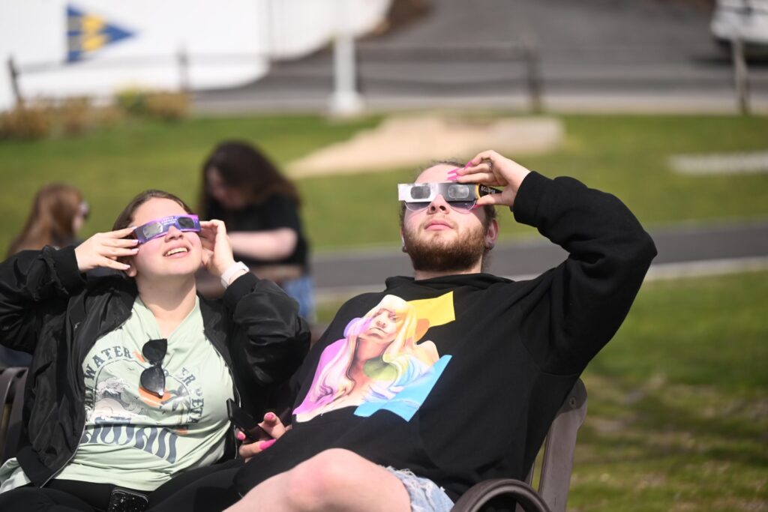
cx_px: 384
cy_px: 256
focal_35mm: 130
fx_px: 2774
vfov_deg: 10.6
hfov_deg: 15.8
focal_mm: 130
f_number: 2.8
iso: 400
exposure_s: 1/1600
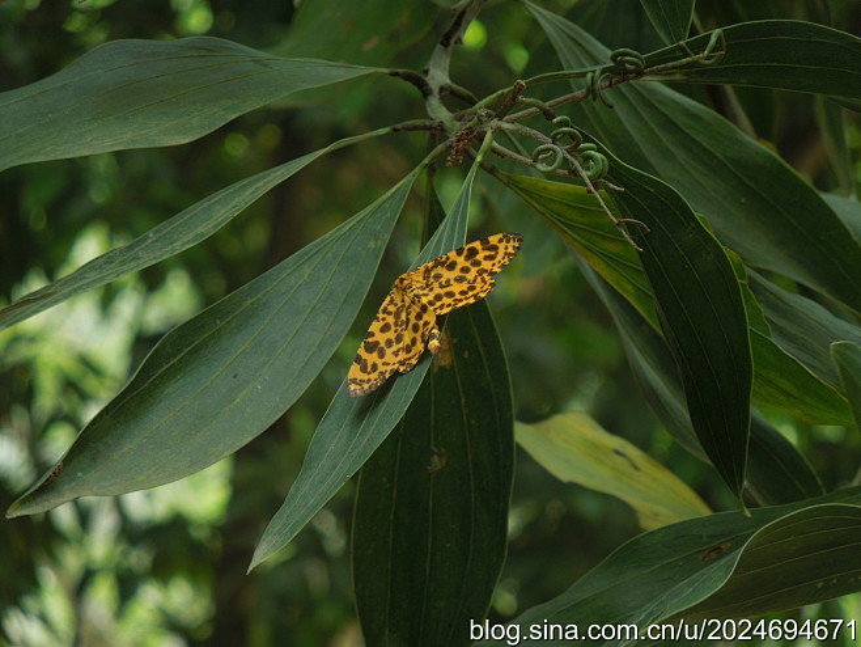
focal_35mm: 241
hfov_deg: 8.2
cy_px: 324
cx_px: 430
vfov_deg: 6.2
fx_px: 5997
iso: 100
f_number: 5.1
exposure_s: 1/30
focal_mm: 43.4
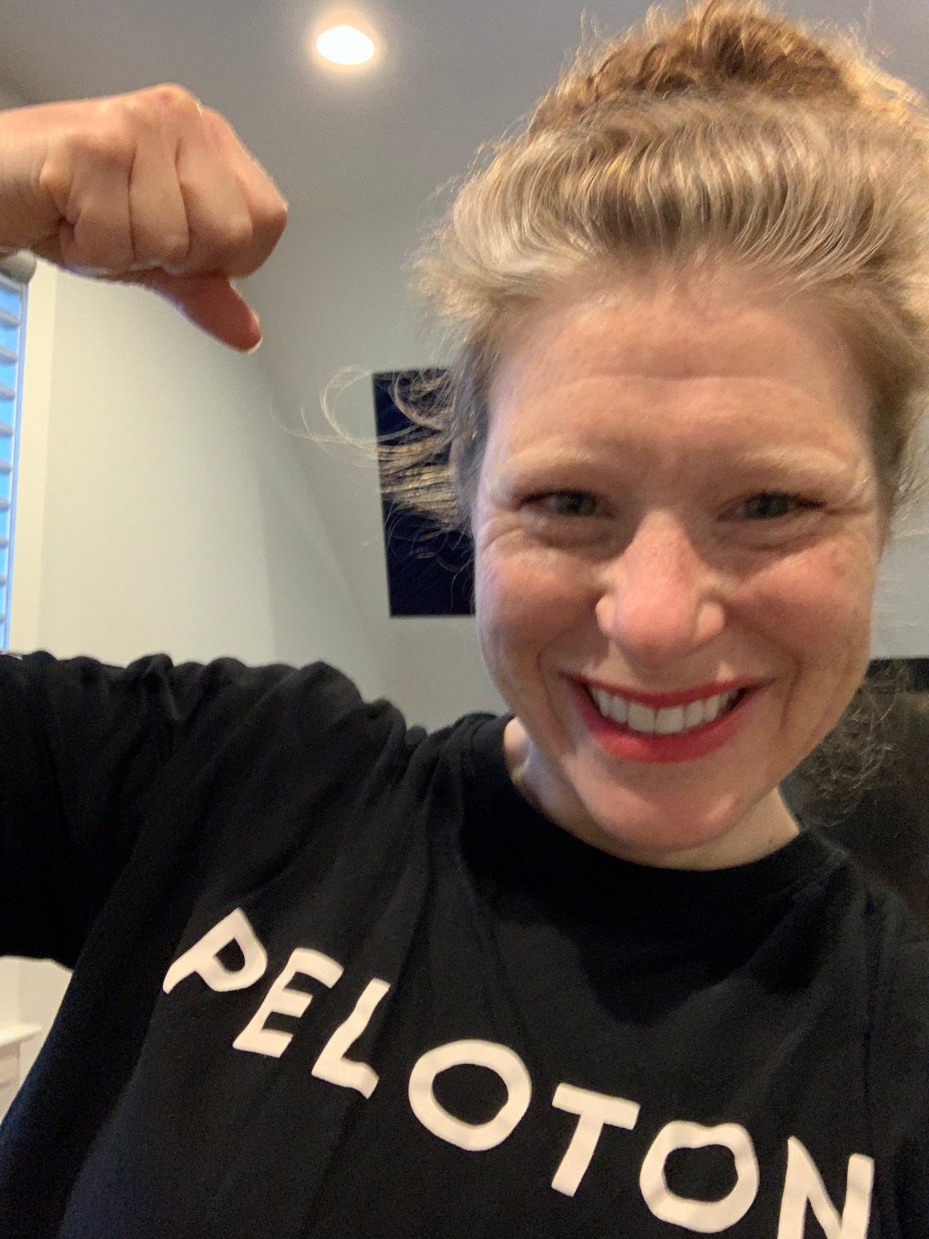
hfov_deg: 44.2
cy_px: 620
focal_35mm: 32
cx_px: 464
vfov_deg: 56.8
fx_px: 1145
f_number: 2.2
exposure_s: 1/30
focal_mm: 2.87
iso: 400
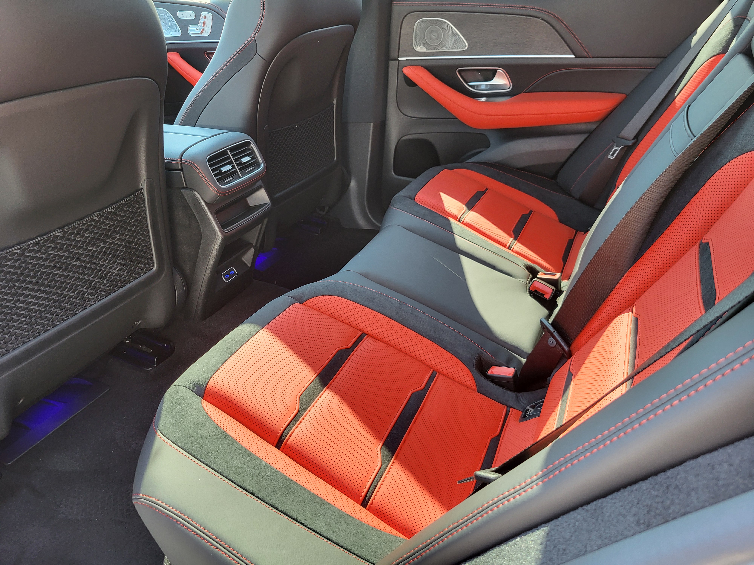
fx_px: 566
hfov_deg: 67.3
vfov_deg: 53.1
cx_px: 377
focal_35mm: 26
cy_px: 282
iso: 100
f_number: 1.8
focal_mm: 5.4
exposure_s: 1/120
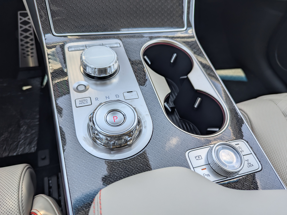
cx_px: 144
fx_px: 199
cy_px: 108
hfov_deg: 71.6
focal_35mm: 24
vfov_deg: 56.8
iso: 47
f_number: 1.85
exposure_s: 1/282
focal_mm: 6.81
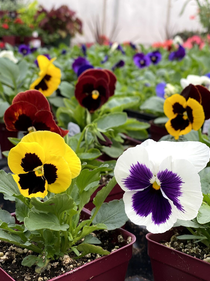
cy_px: 139
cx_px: 105
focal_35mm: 53
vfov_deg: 36.2
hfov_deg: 27.5
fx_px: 429
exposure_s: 1/366
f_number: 2
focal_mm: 6
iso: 20
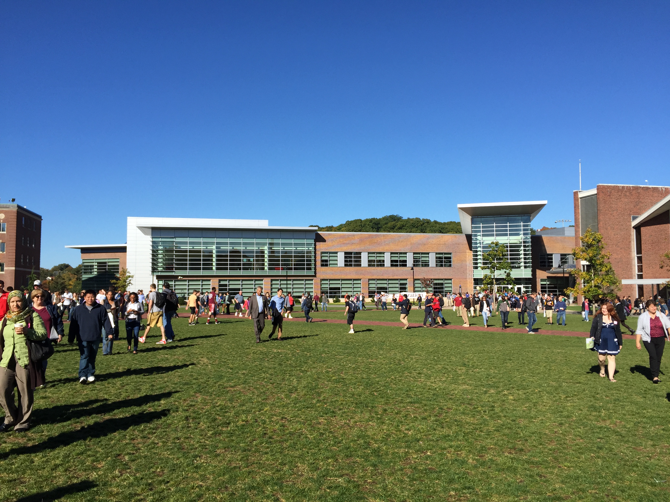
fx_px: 561
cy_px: 251
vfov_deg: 48.2
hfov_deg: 61.7
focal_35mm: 29
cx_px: 335
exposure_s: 1/2083
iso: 32
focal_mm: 4.15
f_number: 2.2
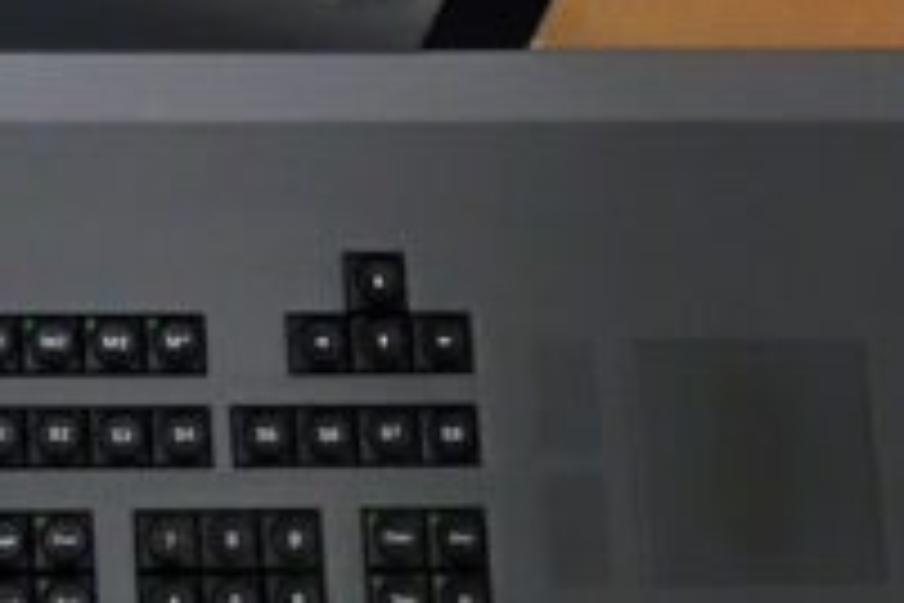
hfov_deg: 16.2
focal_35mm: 115
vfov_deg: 11.8
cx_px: -477
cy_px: 554
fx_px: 2888
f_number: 2.2
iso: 100
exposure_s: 1/33
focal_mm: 4.15
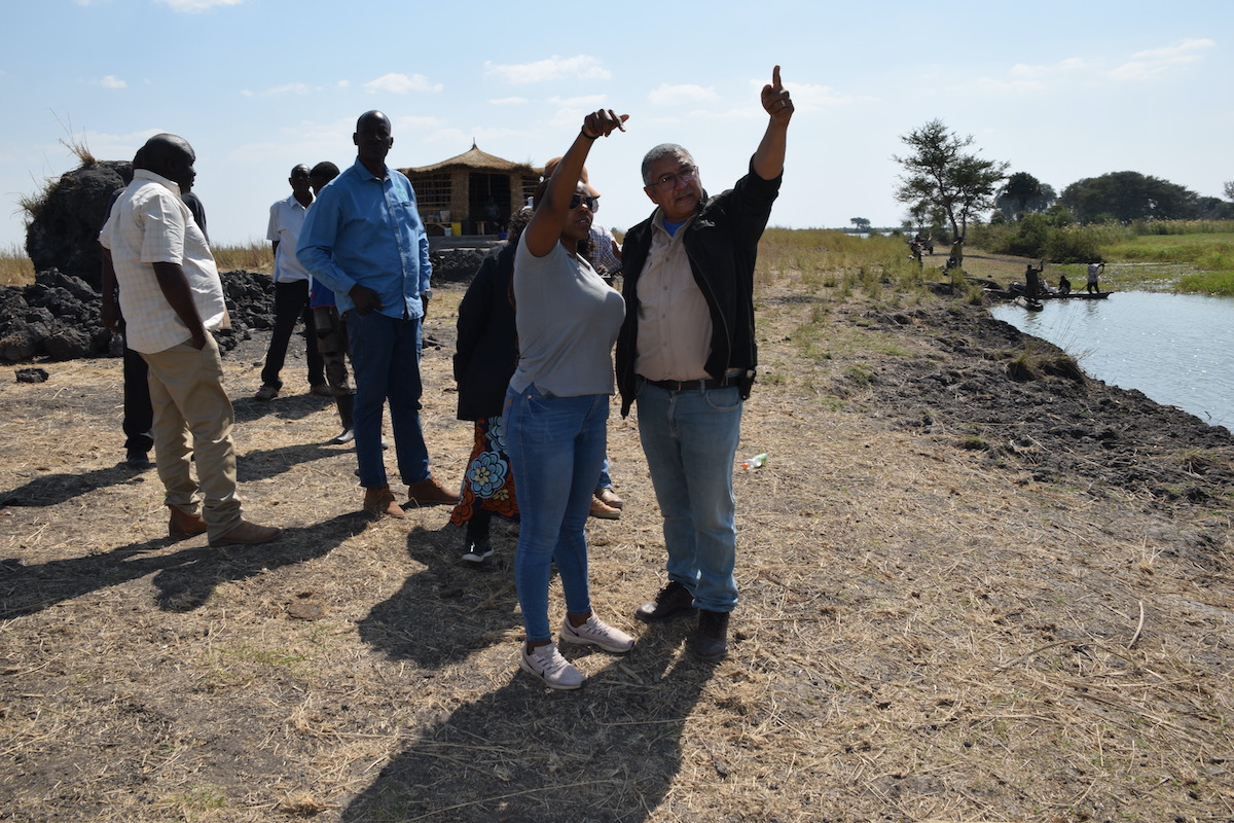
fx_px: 925
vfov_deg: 47.9
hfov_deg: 67.4
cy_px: 412
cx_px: 617
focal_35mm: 27
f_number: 9
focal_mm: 18
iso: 100
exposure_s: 1/200
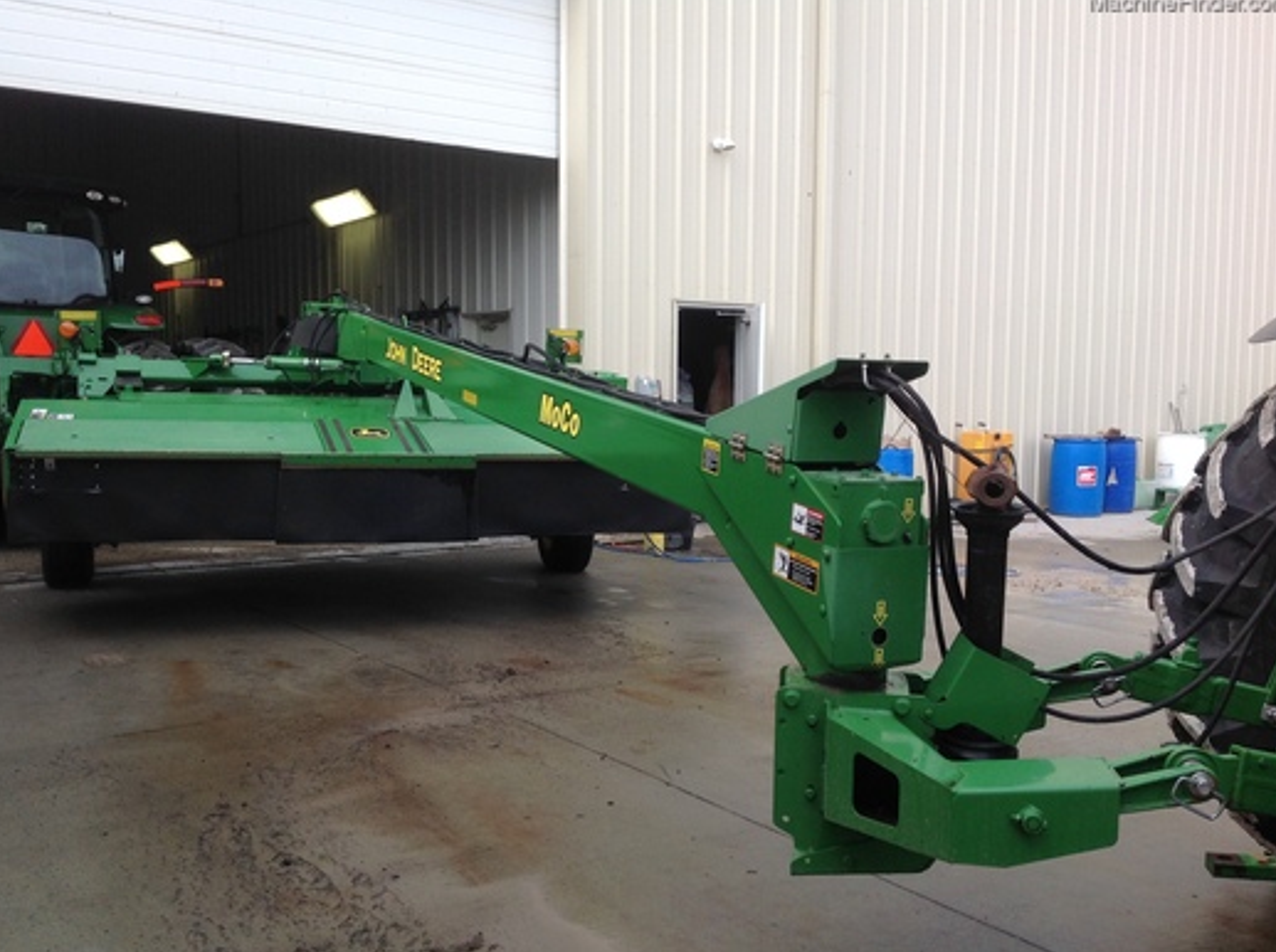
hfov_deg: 47.9
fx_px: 1435
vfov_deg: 36.7
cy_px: 520
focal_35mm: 39
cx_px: 582
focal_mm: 4.28
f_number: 2.4
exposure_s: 1/672
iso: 50
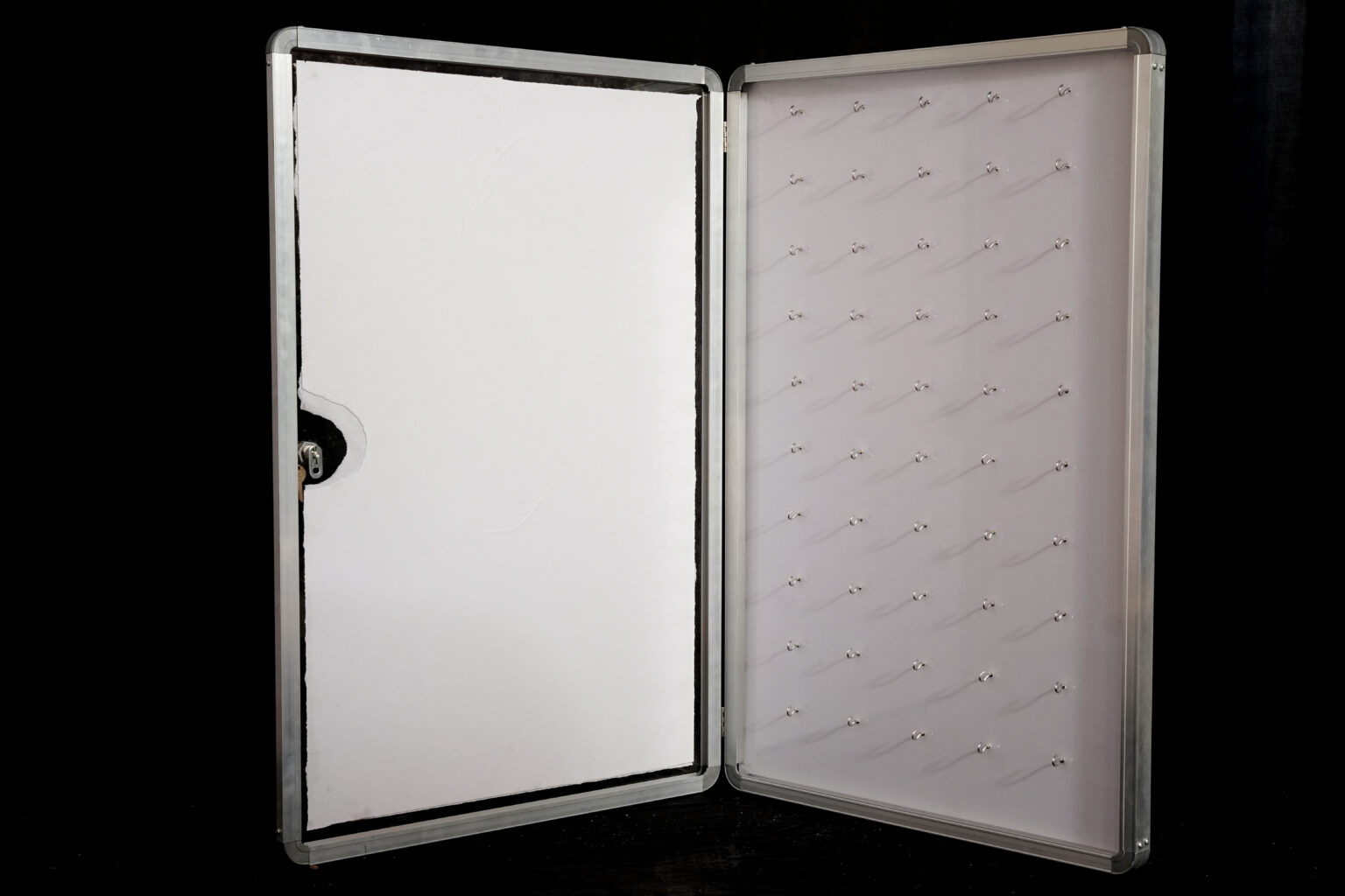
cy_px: 448
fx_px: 1778
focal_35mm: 48
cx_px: 672
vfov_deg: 28.3
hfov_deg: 41.4
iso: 2000
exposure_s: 1/125
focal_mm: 47.6
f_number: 6.3
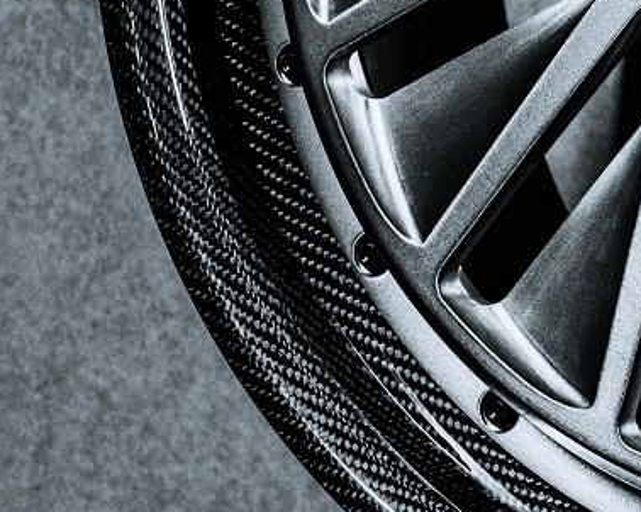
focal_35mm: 316
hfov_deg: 6.1
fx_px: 6000
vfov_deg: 4.9
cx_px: 921
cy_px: 29
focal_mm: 66.3
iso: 1250
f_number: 5.6
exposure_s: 1/40
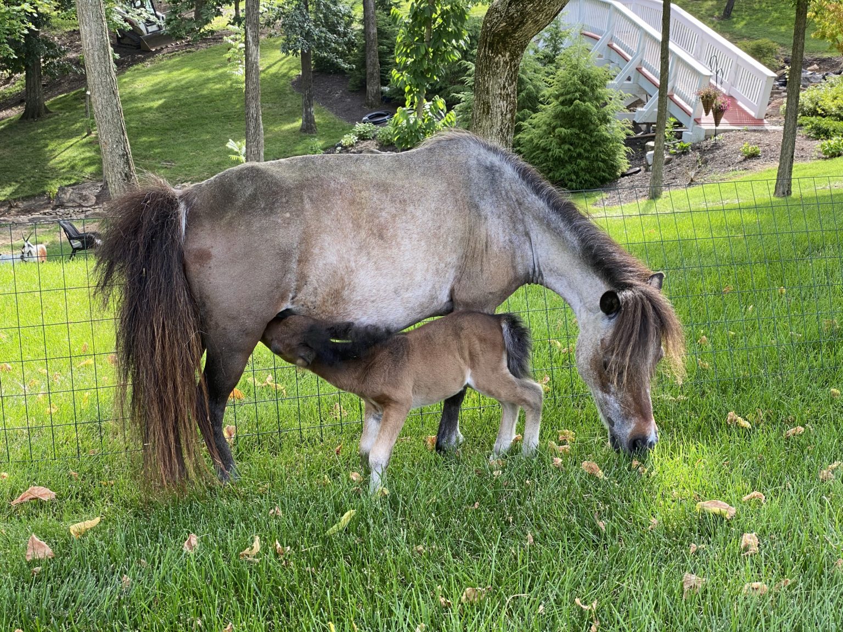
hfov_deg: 36.8
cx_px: 422
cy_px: 316
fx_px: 1266
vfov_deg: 28.0
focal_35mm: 52
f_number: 2
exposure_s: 1/148
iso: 20
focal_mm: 6
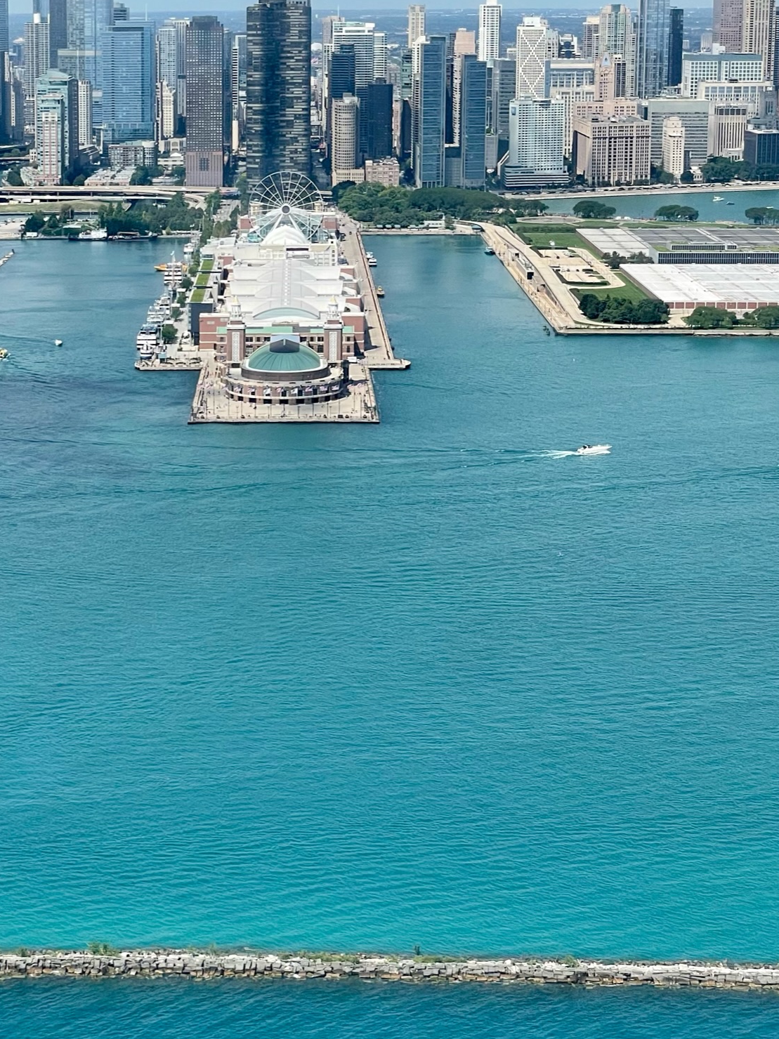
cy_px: 390
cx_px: 244
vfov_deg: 27.0
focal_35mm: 72
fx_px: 2162
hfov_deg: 20.3
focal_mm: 6
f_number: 2
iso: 25
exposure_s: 1/1546
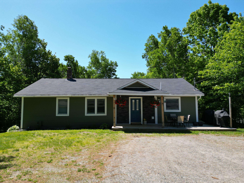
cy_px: 92
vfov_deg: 56.8
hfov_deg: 71.6
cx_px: 122
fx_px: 169
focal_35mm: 24
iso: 110
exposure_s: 1/2500
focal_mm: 6.72
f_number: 1.7
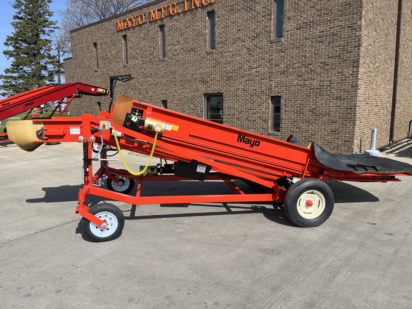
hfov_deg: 67.3
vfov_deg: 53.1
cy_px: 154
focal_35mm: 26
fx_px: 309
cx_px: 206
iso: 50
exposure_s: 1/3623
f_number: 1.6
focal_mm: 5.1
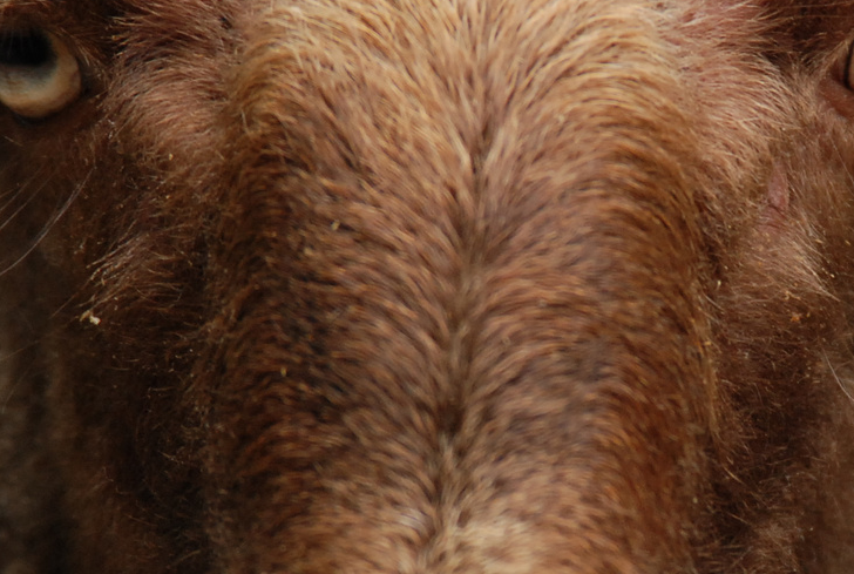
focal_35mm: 895
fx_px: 21279
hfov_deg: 2.3
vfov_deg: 1.5
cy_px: 316
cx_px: 830
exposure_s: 1/400
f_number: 5.3
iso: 640
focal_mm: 270
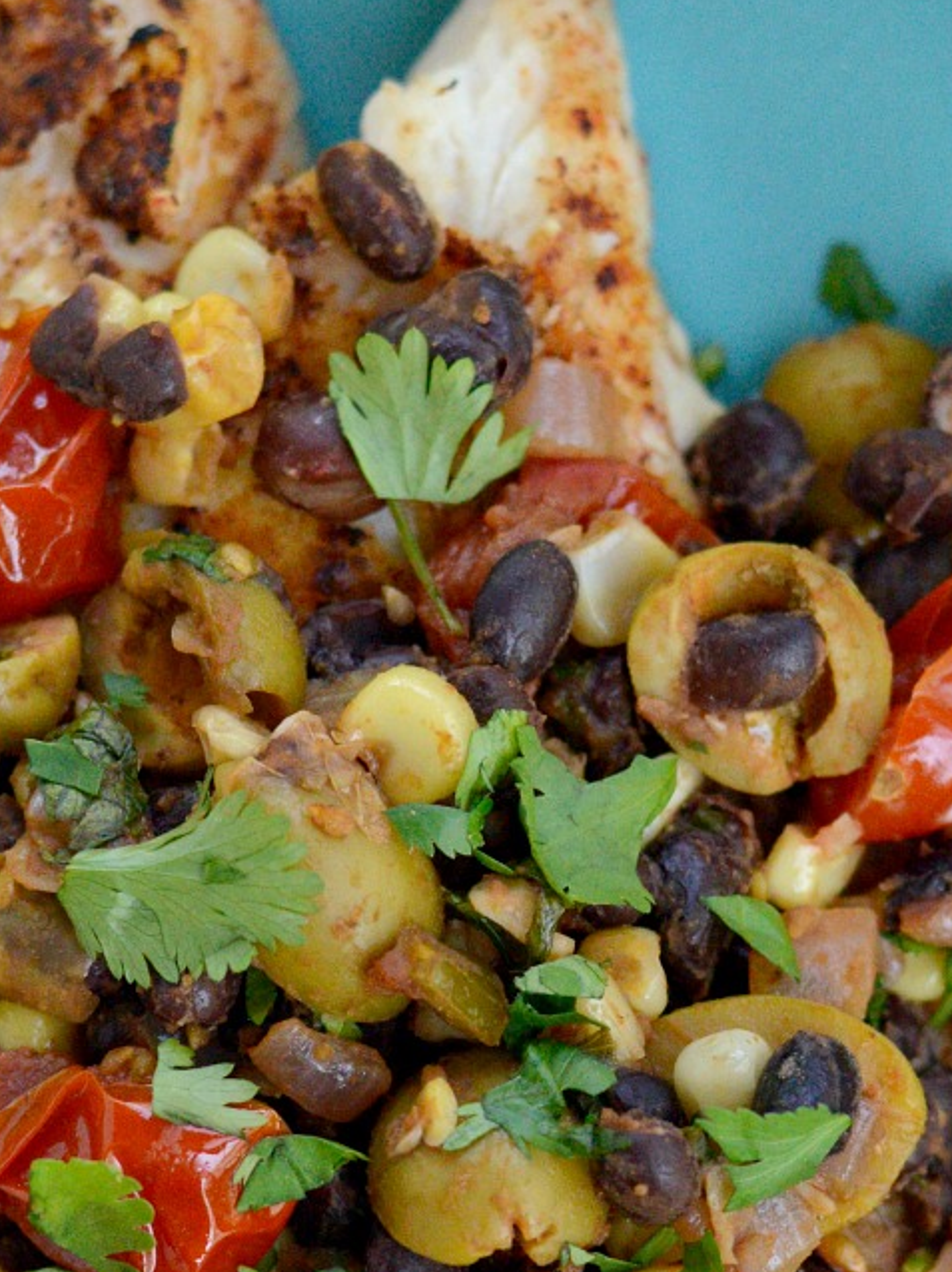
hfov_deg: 9.0
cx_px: 614
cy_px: 1073
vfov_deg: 12.0
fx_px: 6020
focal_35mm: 164
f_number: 3.2
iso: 2500
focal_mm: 50
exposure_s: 1/1000
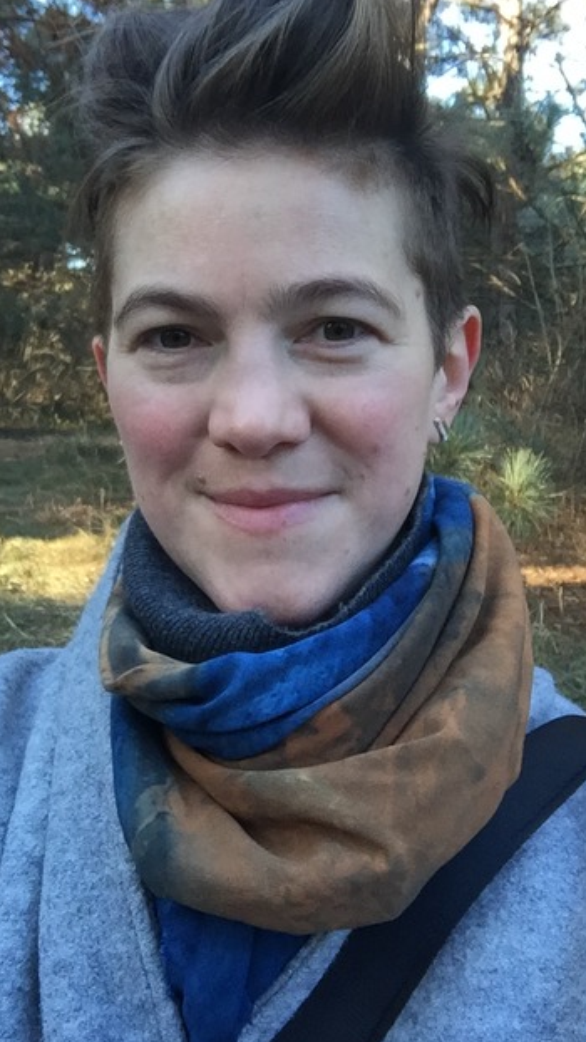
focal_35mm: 38
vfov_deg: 52.7
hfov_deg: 31.2
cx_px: 265
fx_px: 1049
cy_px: 466
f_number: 2.2
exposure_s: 1/60
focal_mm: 2.65
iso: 50
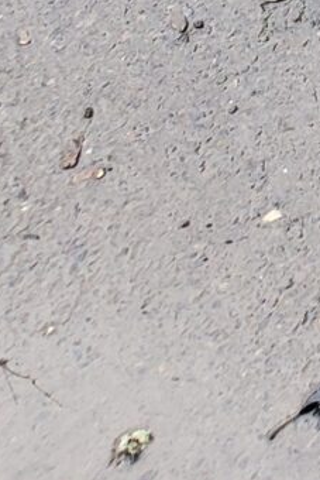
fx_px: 2171
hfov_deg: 7.2
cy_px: -795
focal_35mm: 163
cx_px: 1052
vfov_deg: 10.3
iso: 125
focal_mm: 4.3
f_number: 2.4
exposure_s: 1/100
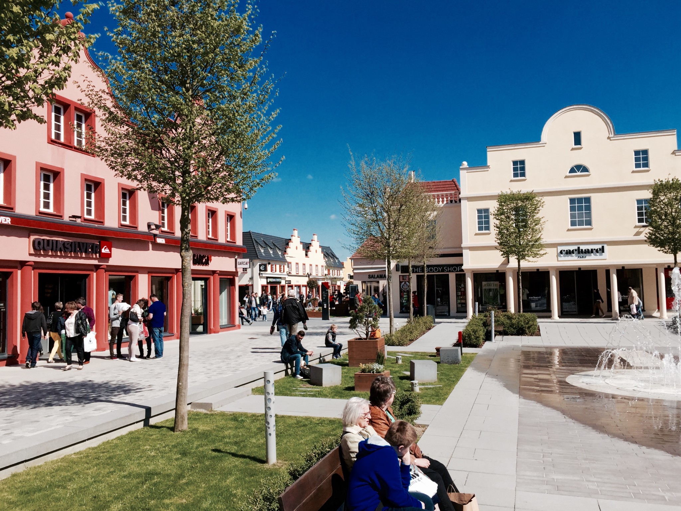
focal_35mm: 29
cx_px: 340
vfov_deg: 48.2
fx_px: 570
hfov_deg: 61.7
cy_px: 256
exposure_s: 1/2326
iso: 32
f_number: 2.2
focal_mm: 4.15
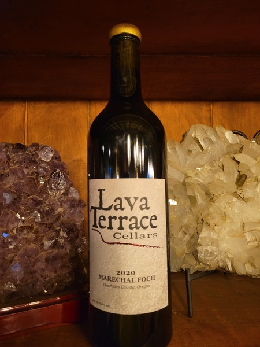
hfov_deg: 53.1
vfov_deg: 67.3
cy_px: 174
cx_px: 130
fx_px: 260
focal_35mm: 26
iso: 640
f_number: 1.8
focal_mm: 5.4
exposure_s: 1/40
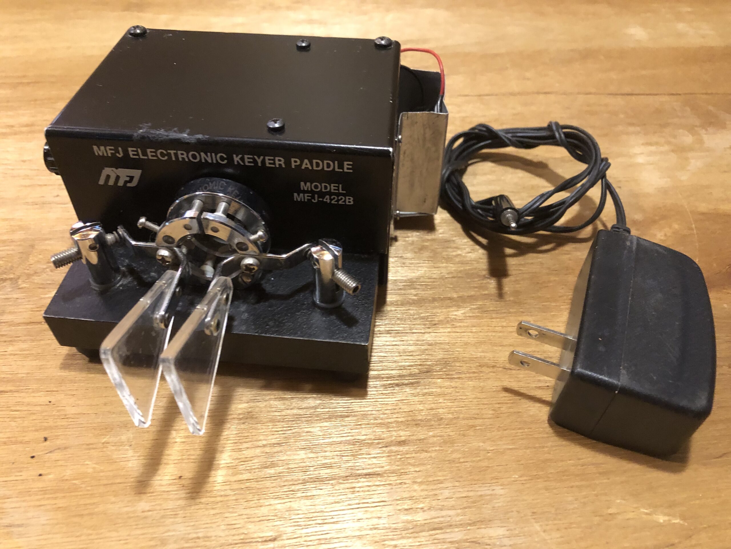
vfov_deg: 49.7
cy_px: 274
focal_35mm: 28
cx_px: 366
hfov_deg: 63.4
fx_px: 591
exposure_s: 1/5
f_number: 1.8
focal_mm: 3.99
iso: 100
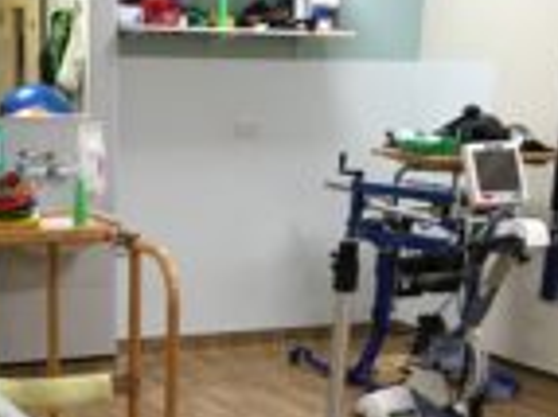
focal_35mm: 81
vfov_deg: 17.2
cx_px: 172
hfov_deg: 24.0
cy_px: 530
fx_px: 1305
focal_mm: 4.15
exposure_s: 1/33
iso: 160
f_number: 2.2
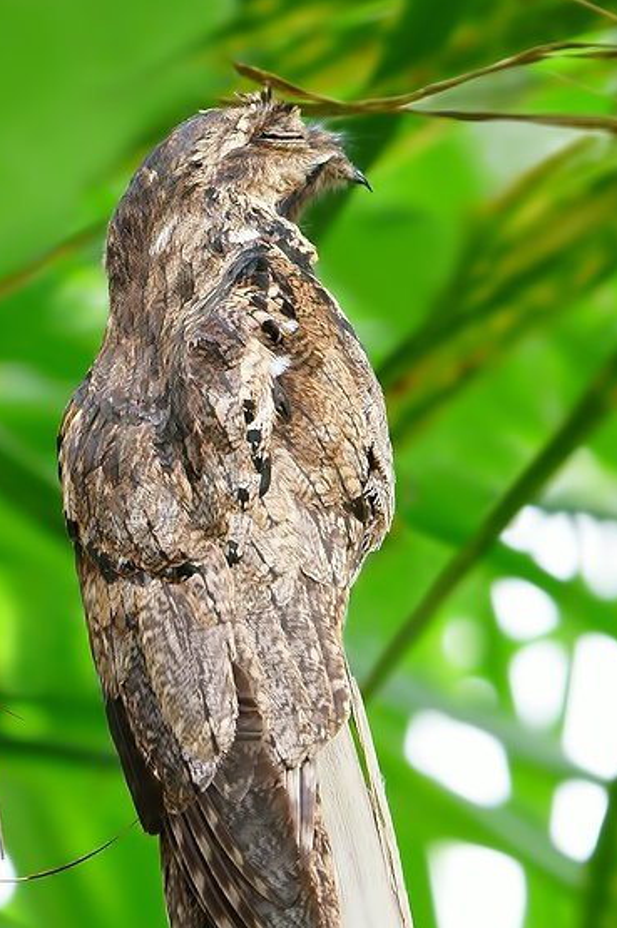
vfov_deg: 3.7
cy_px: 582
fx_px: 14268
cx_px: 297
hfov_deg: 2.5
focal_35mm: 554
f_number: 5.6
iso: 800
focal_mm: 256
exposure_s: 1/400
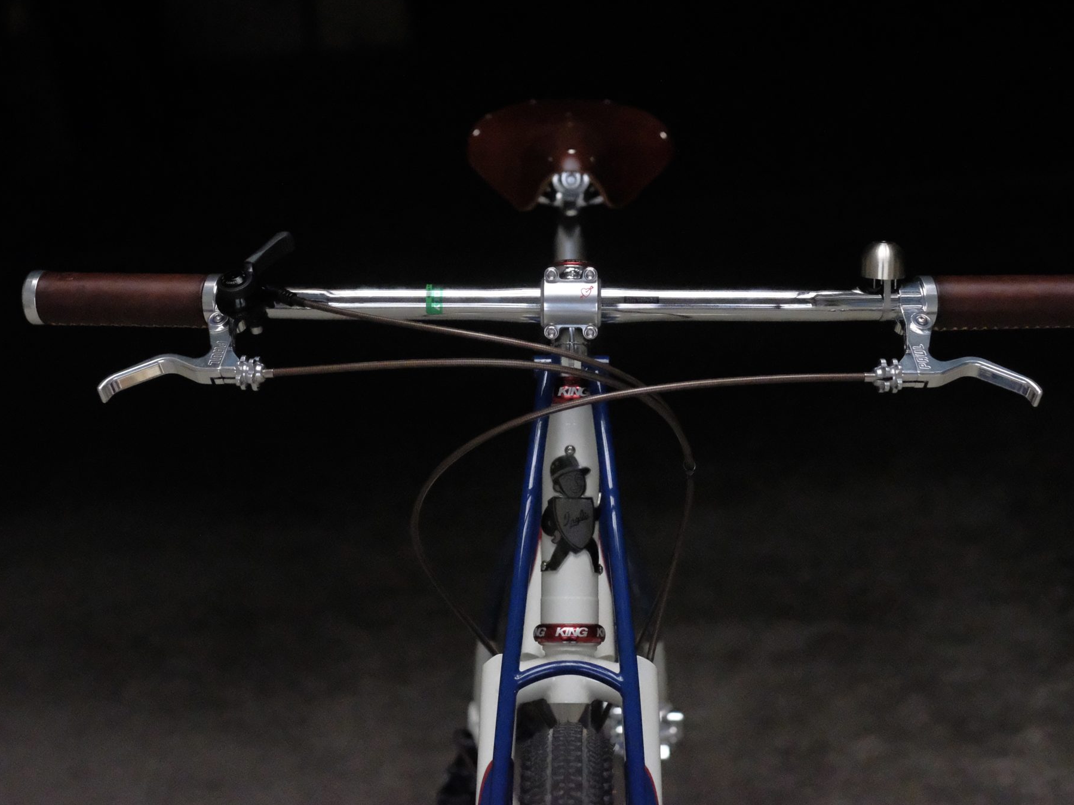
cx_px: 570
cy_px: 402
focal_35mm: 92
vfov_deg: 16.1
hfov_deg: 21.3
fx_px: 2854
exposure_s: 1/1000
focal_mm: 56
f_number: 3.6
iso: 12800
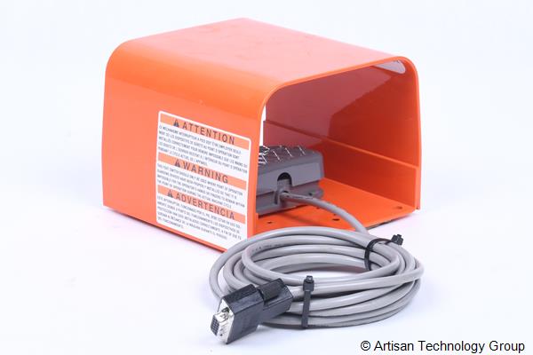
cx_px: 266
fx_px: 1022
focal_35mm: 69
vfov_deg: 19.7
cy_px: 178
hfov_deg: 29.2
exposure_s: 1/250
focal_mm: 46
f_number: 14
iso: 200
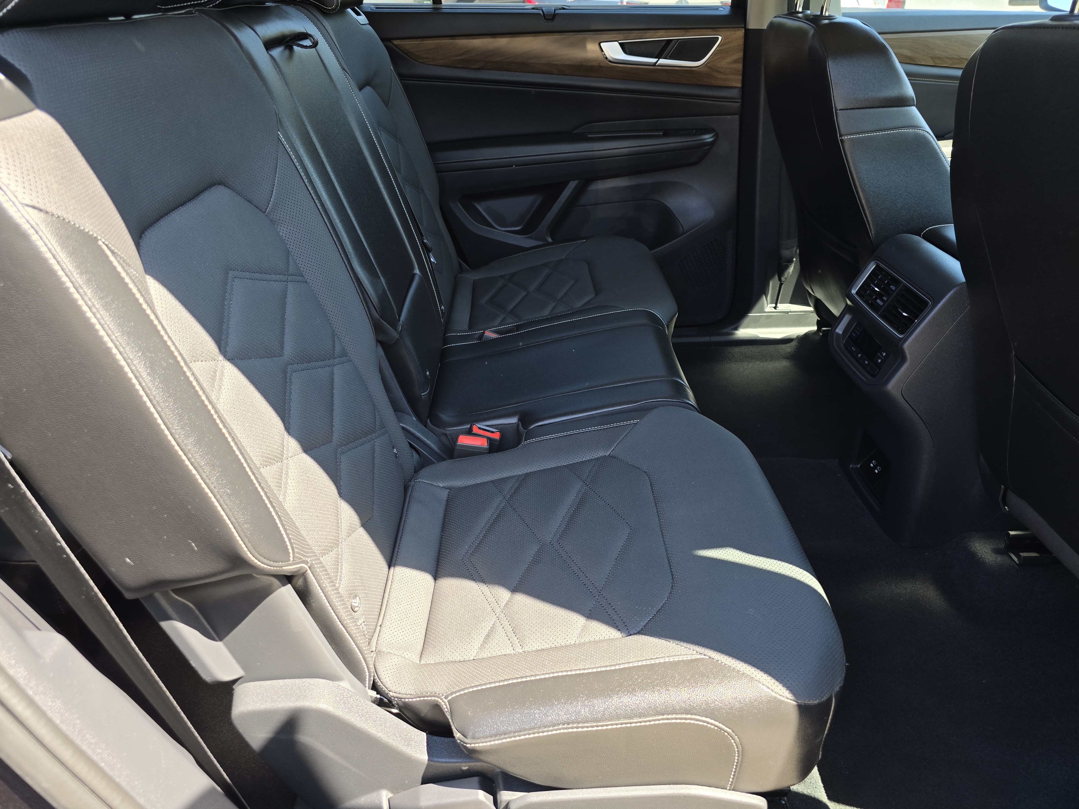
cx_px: 540
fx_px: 717
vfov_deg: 58.9
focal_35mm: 23
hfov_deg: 73.9
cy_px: 404
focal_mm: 6.3
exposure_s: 1/180
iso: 64
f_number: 1.7
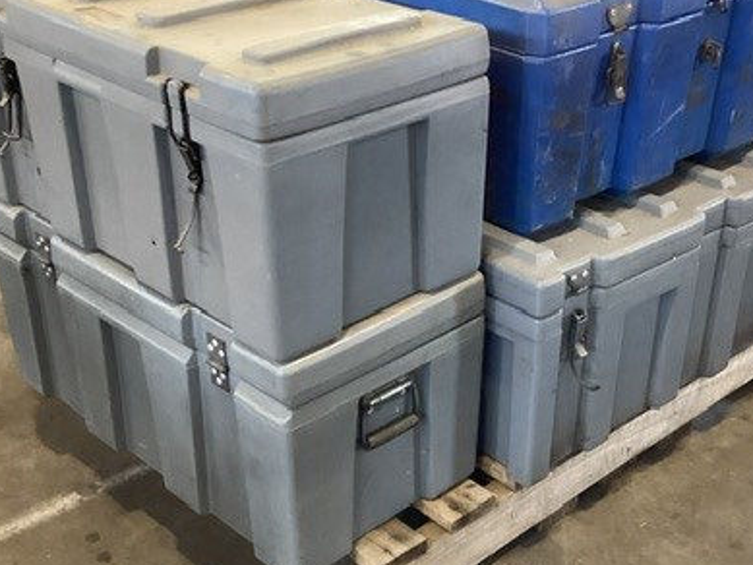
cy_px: 298
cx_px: 439
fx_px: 1110
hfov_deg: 37.4
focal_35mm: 51
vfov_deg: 28.6
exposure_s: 1/50
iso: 320
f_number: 2.4
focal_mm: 3.3
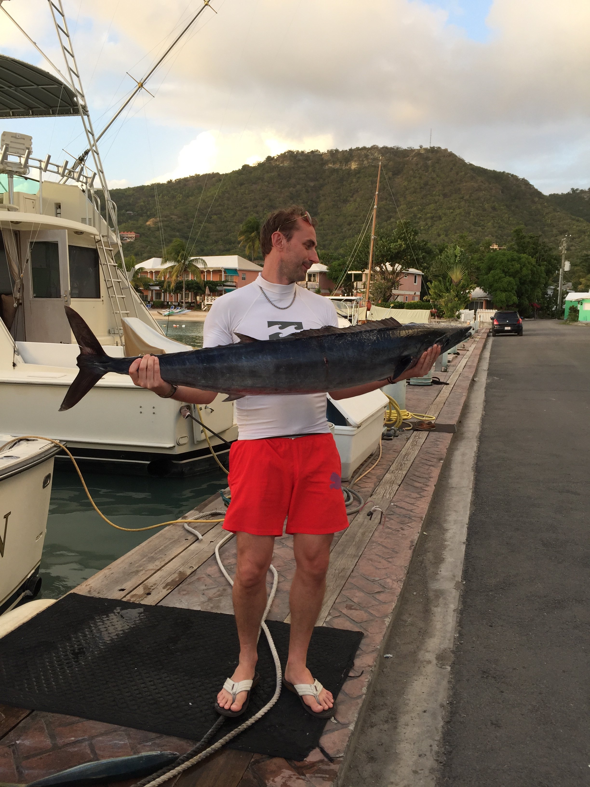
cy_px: 394
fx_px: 659
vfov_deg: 61.7
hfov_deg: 48.2
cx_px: 295
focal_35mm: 29
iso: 32
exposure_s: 1/223
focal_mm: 4.15
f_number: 2.2
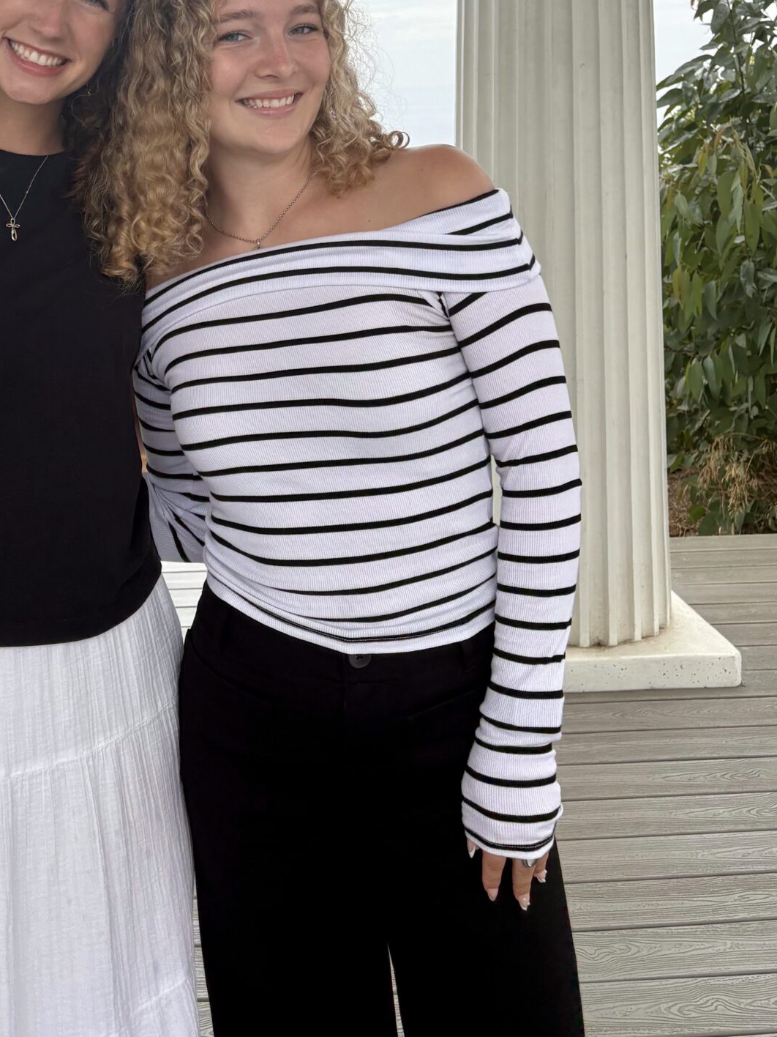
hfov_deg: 30.1
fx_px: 1407
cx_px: 150
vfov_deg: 38.6
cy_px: 178
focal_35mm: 47
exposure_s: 1/724
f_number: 1.6
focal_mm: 5.96
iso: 64
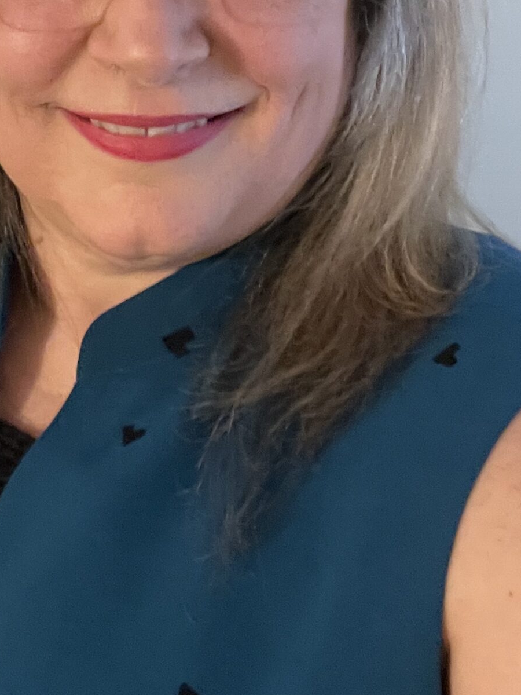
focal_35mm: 64
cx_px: 57
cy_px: 185
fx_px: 1284
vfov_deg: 29.8
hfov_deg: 22.4
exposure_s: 1/20
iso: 640
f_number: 2.2
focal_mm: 2.71
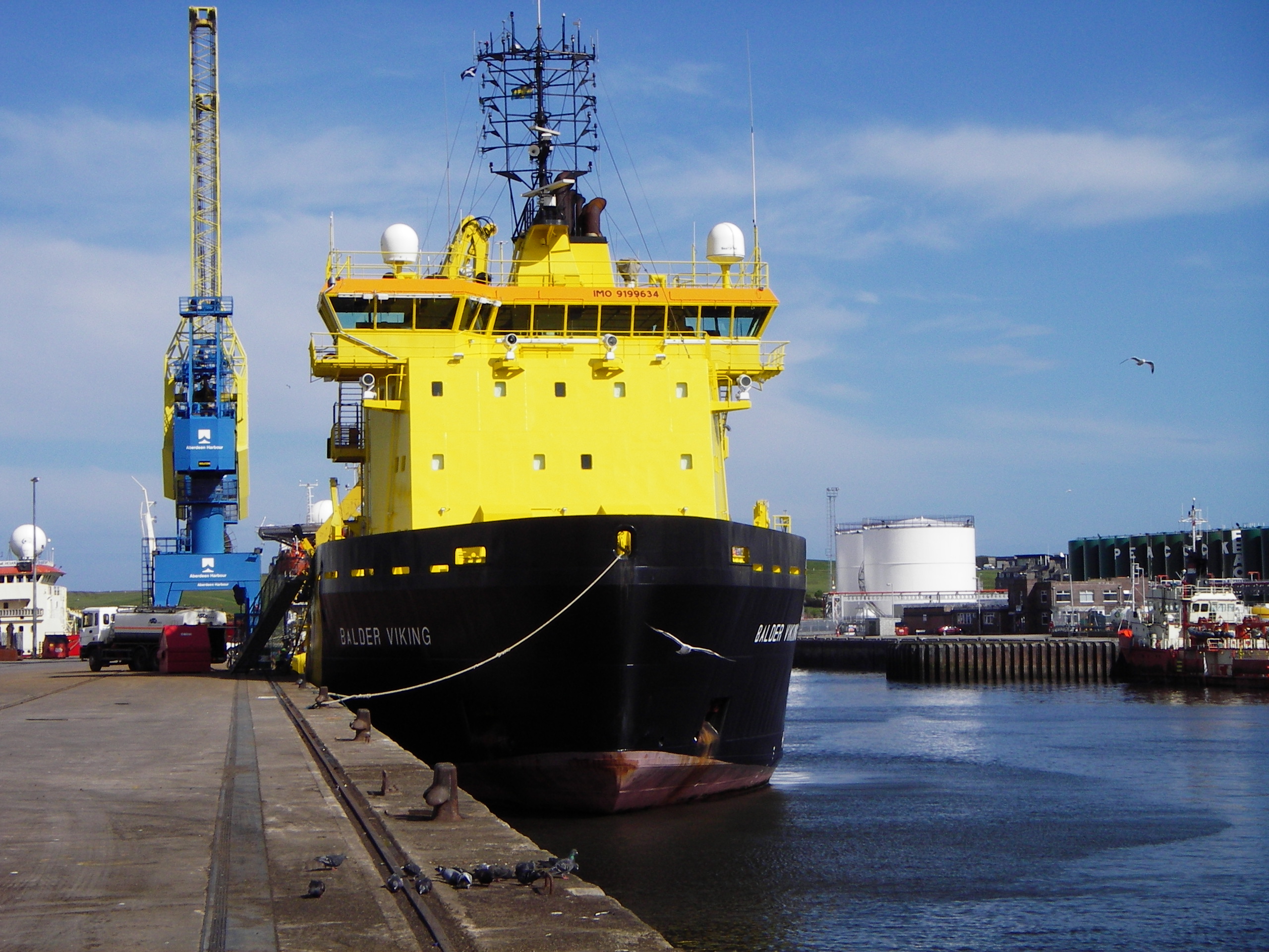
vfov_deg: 20.4
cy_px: 476
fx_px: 2639
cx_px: 634
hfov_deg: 27.0
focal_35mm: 72
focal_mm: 12
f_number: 7.6
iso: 50
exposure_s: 1/250
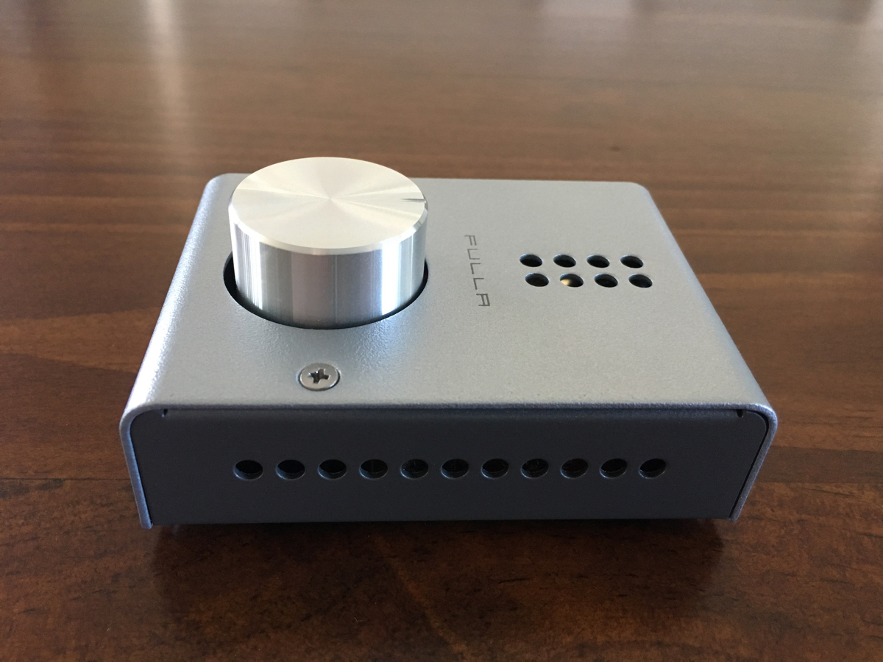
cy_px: 331
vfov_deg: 48.2
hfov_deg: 61.7
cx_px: 442
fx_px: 740
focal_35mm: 29
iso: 200
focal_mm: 4.15
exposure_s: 1/33
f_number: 2.2
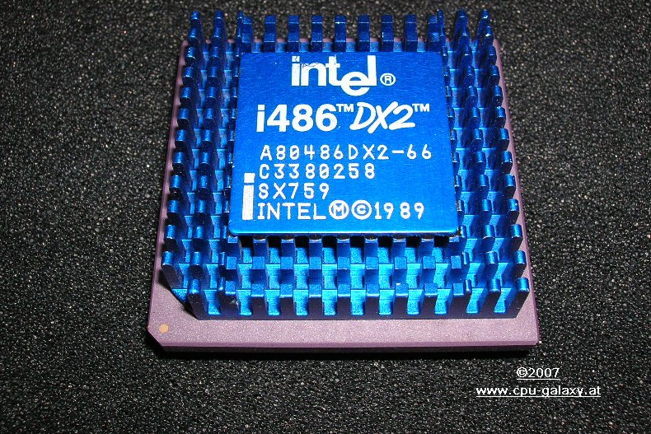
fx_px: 723
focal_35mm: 40
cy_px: 192
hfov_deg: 48.5
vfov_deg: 33.4
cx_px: 325
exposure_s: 1/60.1
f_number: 5
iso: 50
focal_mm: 6.4
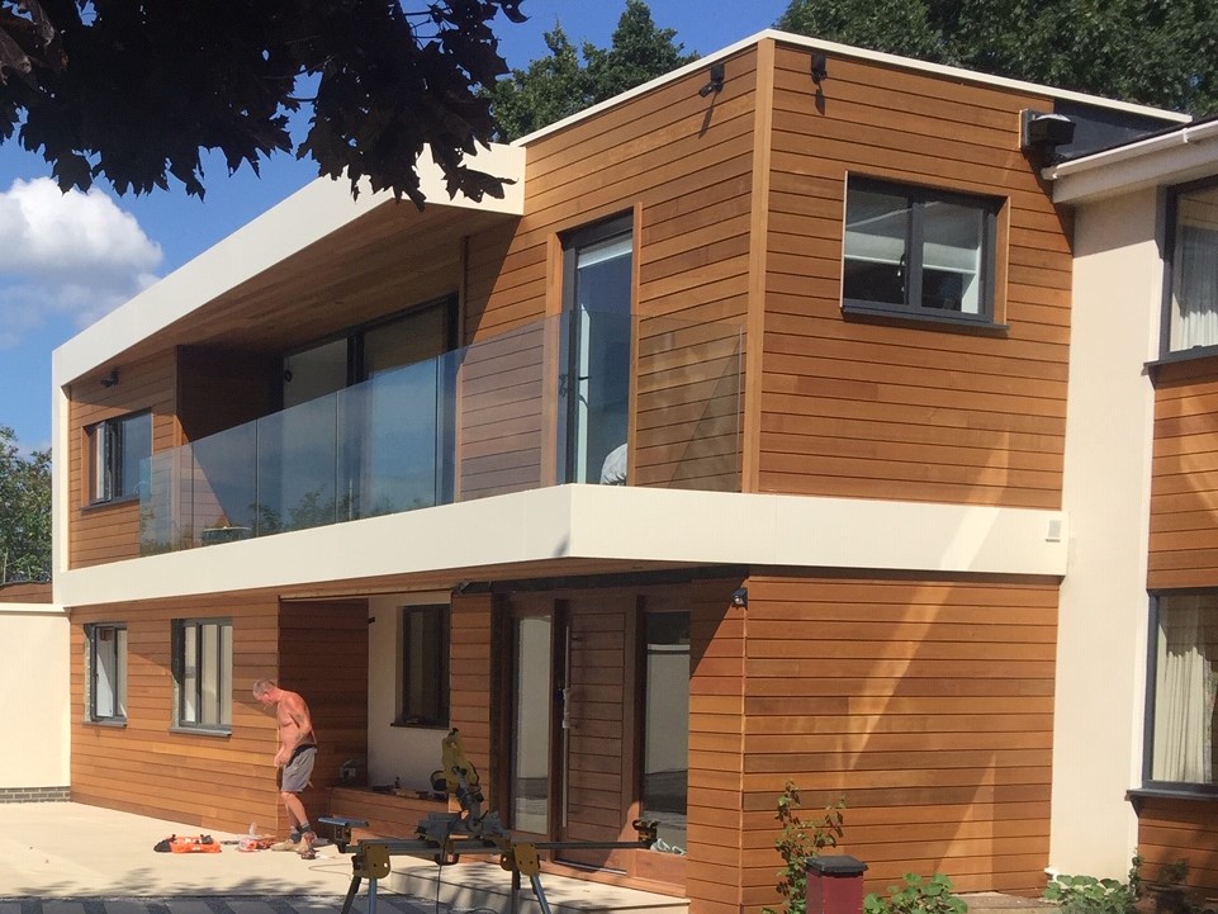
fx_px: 1021
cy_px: 457
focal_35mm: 29
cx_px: 609
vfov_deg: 48.2
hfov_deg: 61.7
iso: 32
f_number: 2.2
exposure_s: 1/2825
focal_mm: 4.15
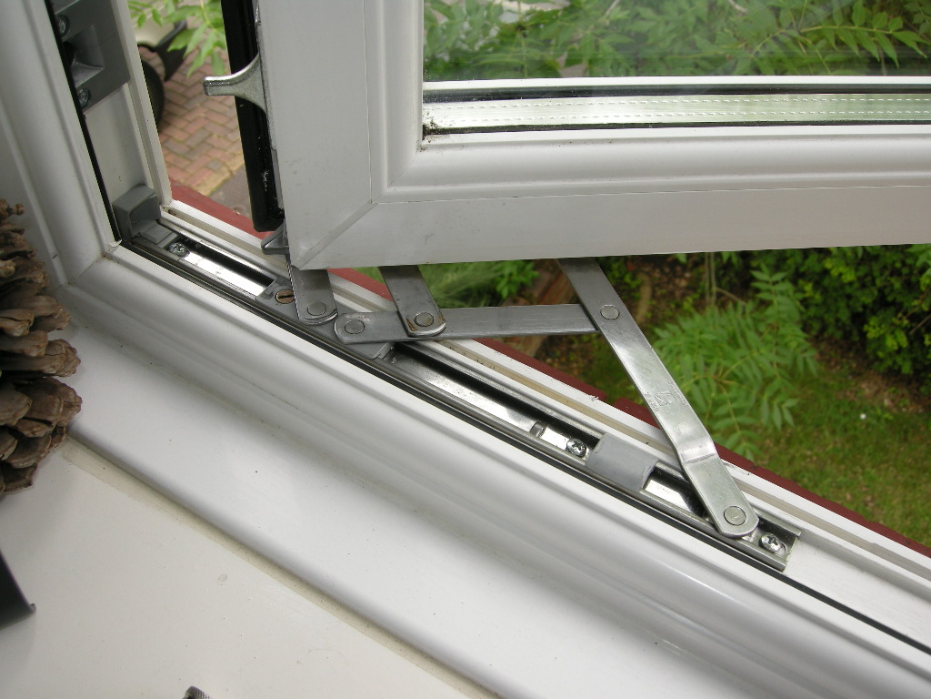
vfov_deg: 39.7
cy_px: 350
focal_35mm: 36
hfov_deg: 51.4
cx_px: 466
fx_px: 968
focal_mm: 7.5
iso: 64
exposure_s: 1/134
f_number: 3.8
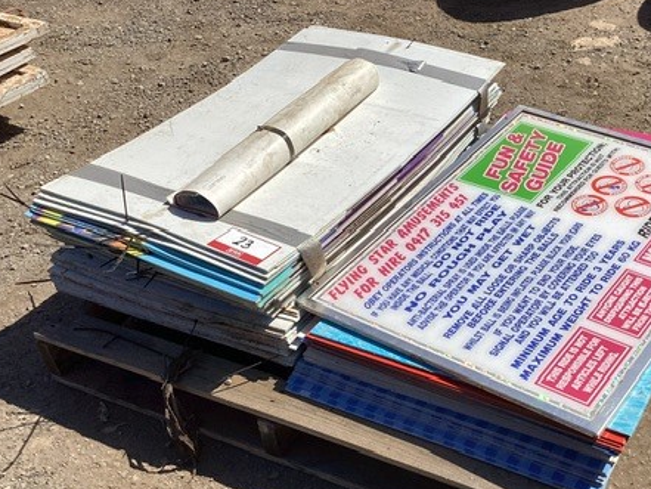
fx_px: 847
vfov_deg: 32.1
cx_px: 425
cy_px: 294
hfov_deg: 41.6
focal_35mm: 45
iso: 25
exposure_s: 1/2809
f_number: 2.4
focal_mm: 3.3
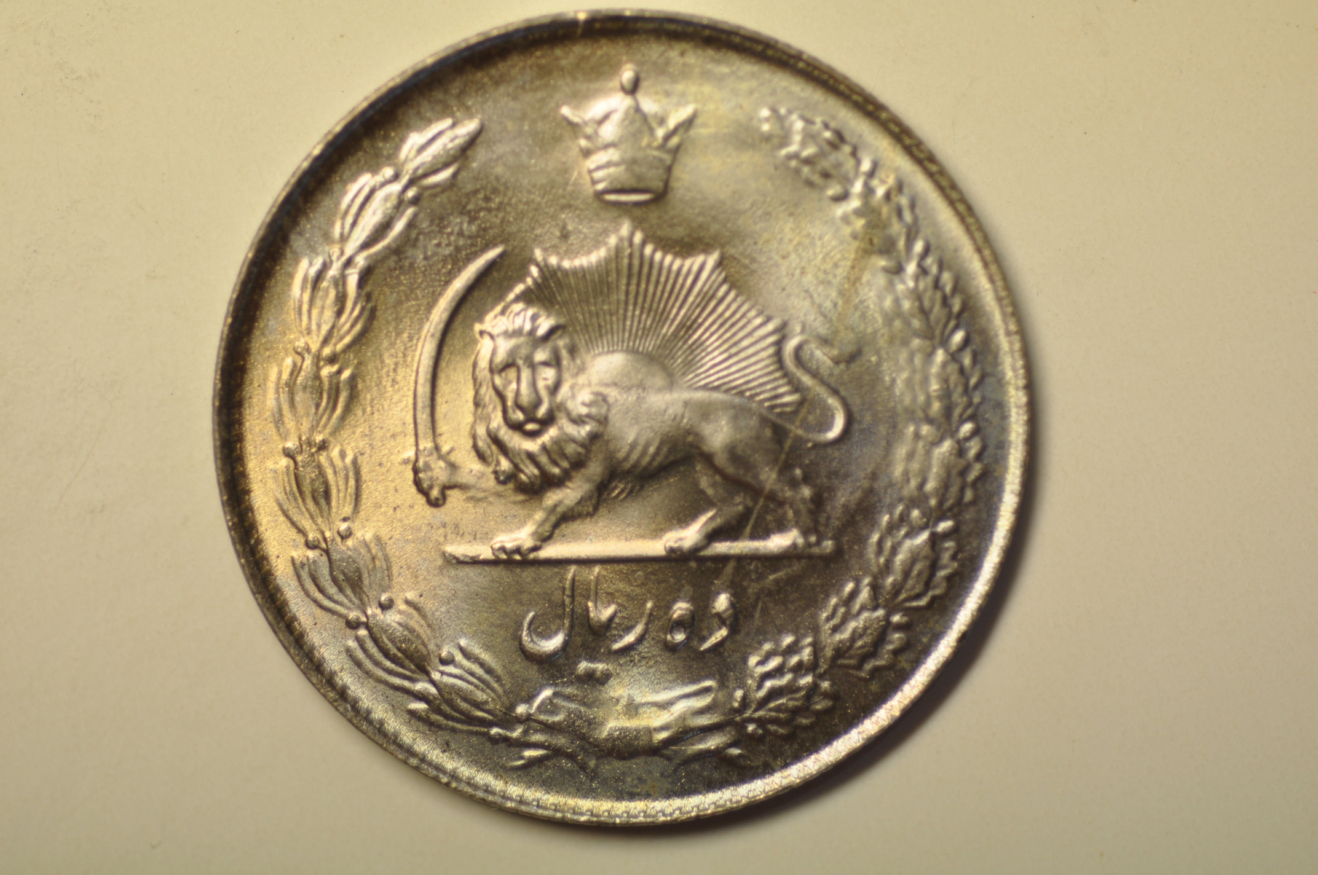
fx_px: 3291
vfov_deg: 15.2
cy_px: 438
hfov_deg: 22.6
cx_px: 659
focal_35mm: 90
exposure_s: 1/320
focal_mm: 60
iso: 400
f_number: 4.5
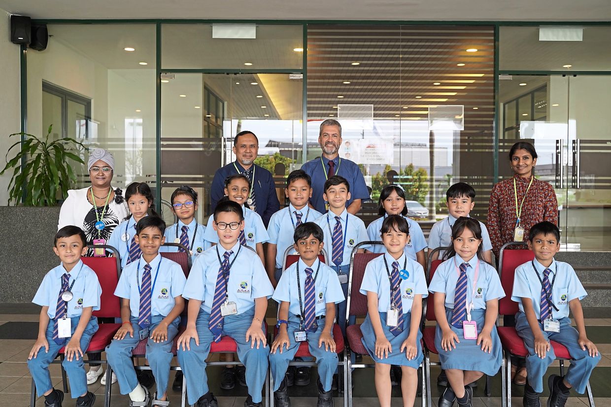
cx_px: 306
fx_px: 560
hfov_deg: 57.2
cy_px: 204
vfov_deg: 39.9
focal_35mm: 33
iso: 250
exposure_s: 1/160
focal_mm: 33
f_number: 4
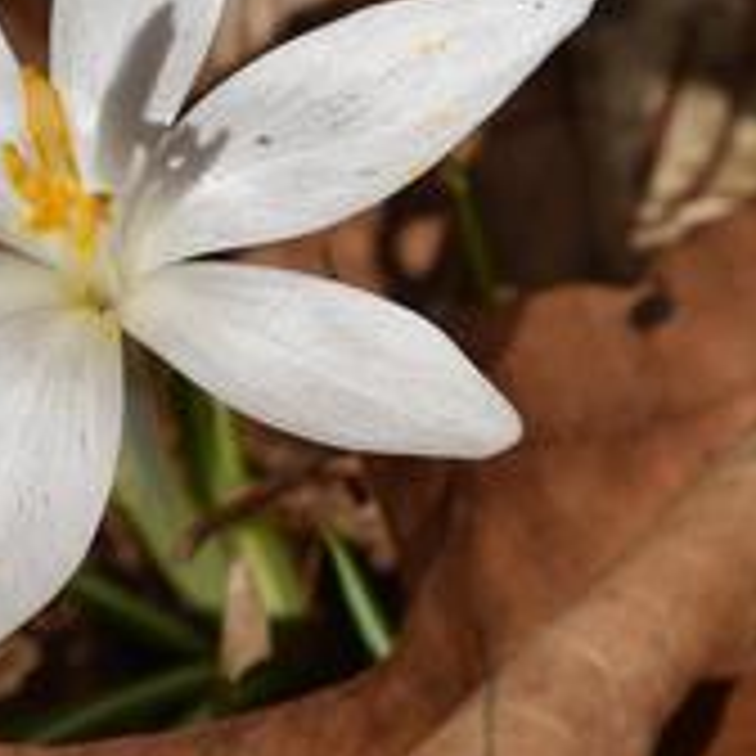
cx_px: 68
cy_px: 117
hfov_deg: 1.7
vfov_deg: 1.7
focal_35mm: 1011
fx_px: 24980
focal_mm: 200
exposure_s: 1/400
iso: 200
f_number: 8
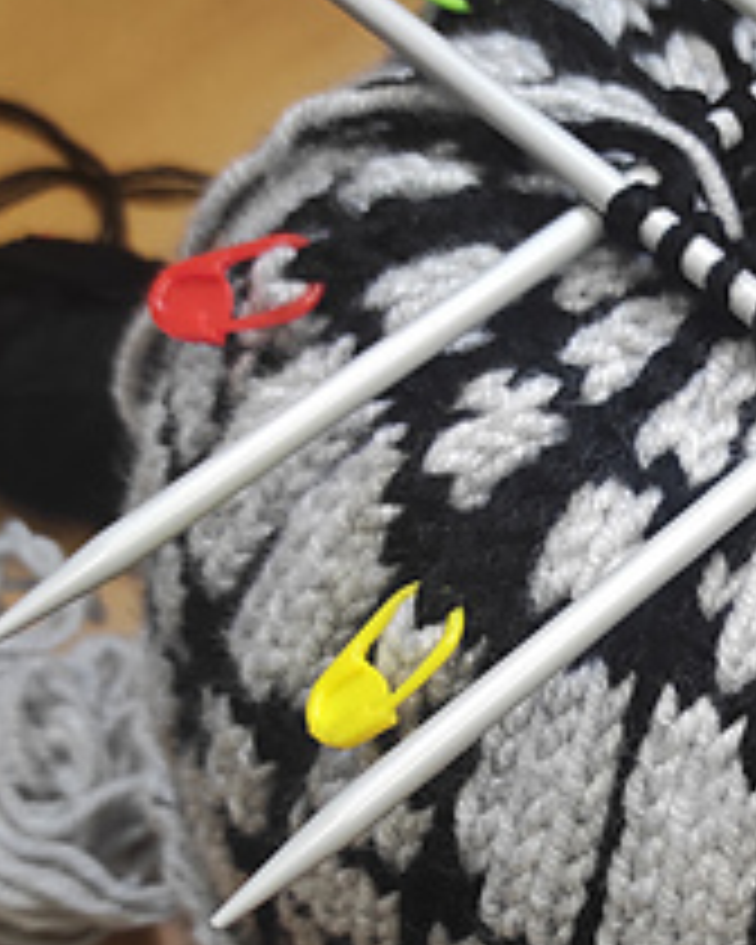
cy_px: 765
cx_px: 711
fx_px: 1622
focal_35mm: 58
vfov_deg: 31.6
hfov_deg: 25.3
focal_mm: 5.43
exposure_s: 1/50
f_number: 1.89
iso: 440
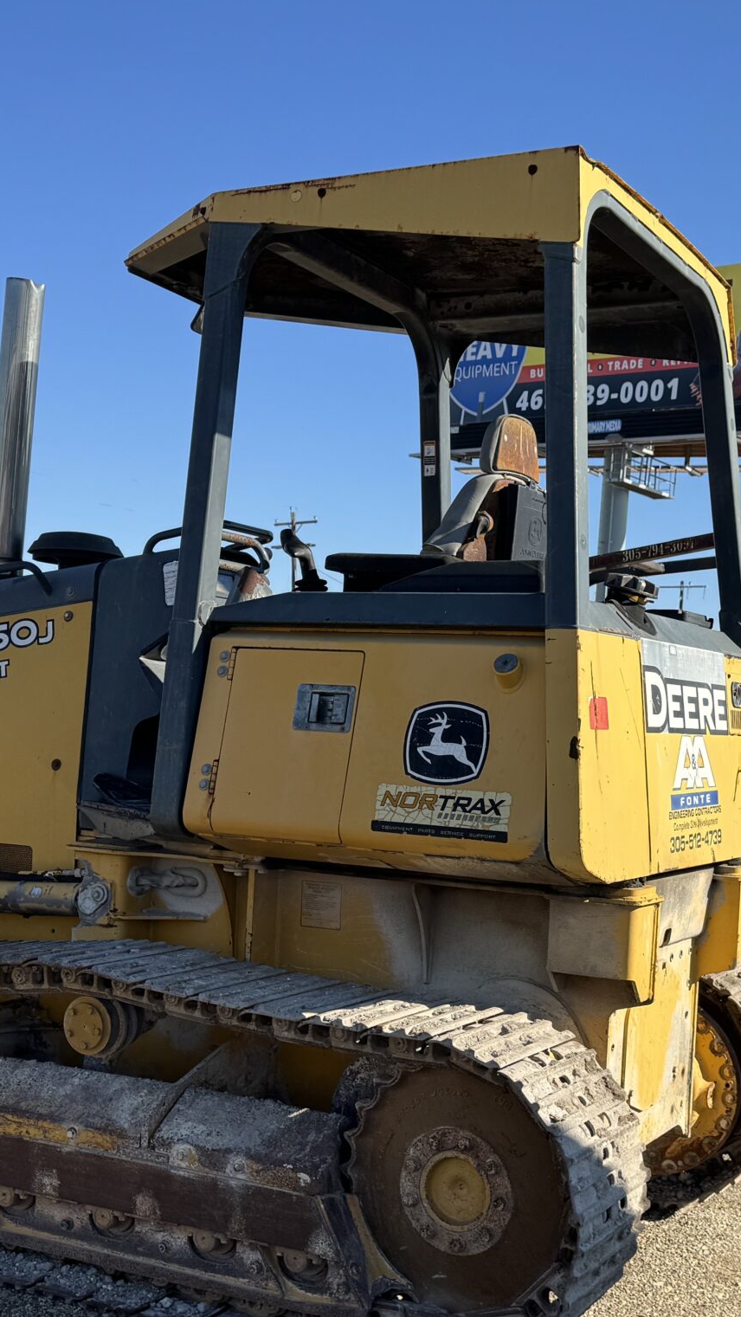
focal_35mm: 44
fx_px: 1536
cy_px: 800
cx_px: 496
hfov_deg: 27.0
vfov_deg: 46.1
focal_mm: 6.86
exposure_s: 1/3802
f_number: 1.78
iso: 80
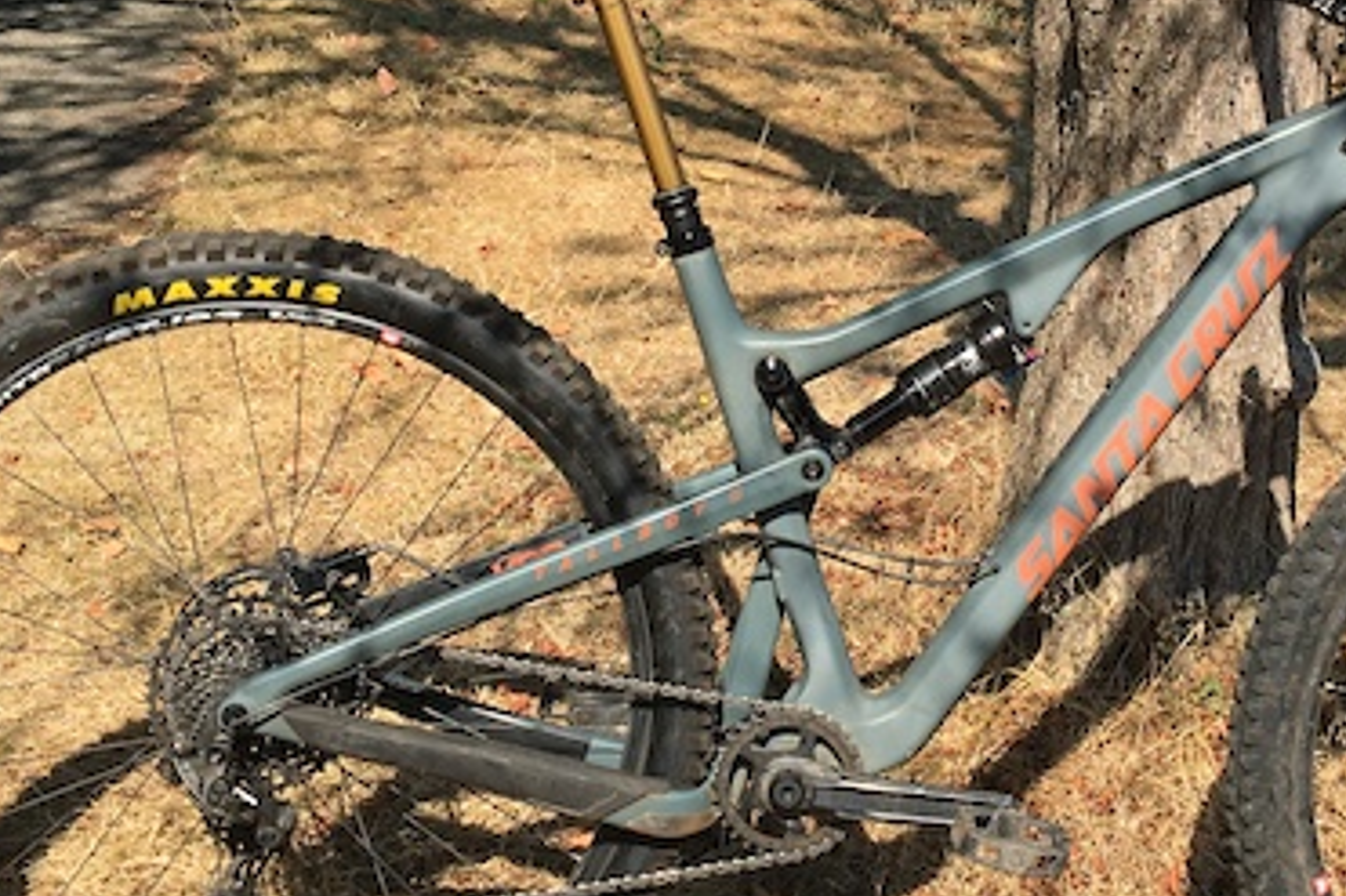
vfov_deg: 20.8
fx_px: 2429
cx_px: 932
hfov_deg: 30.7
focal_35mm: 65
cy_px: 312
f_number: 2.2
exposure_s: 1/927
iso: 25
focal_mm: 4.15
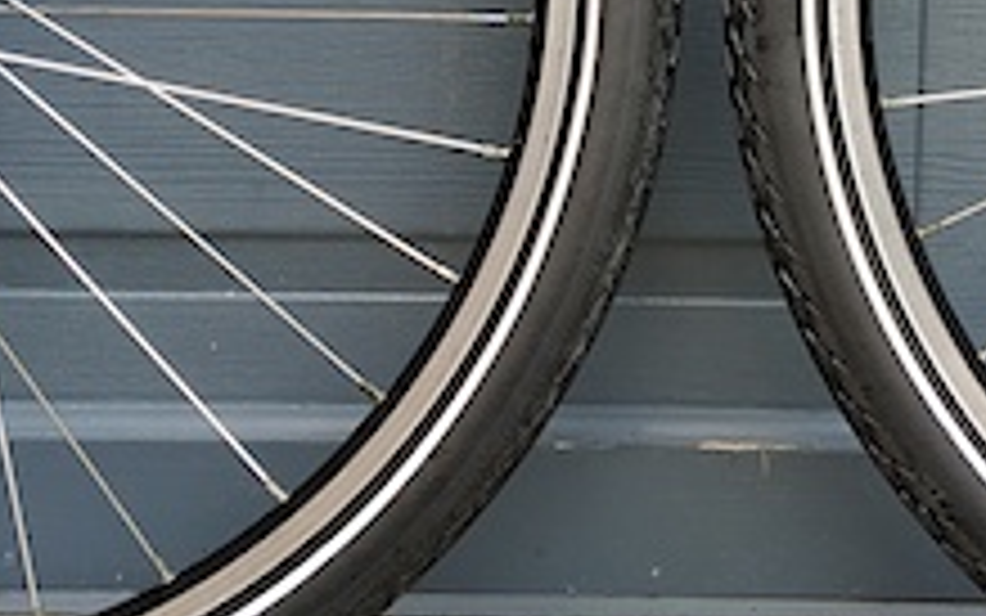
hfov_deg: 22.2
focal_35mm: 93
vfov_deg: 13.7
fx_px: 2500
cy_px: -90
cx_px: 684
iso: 125
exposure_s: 1/201
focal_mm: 3.94
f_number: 1.9
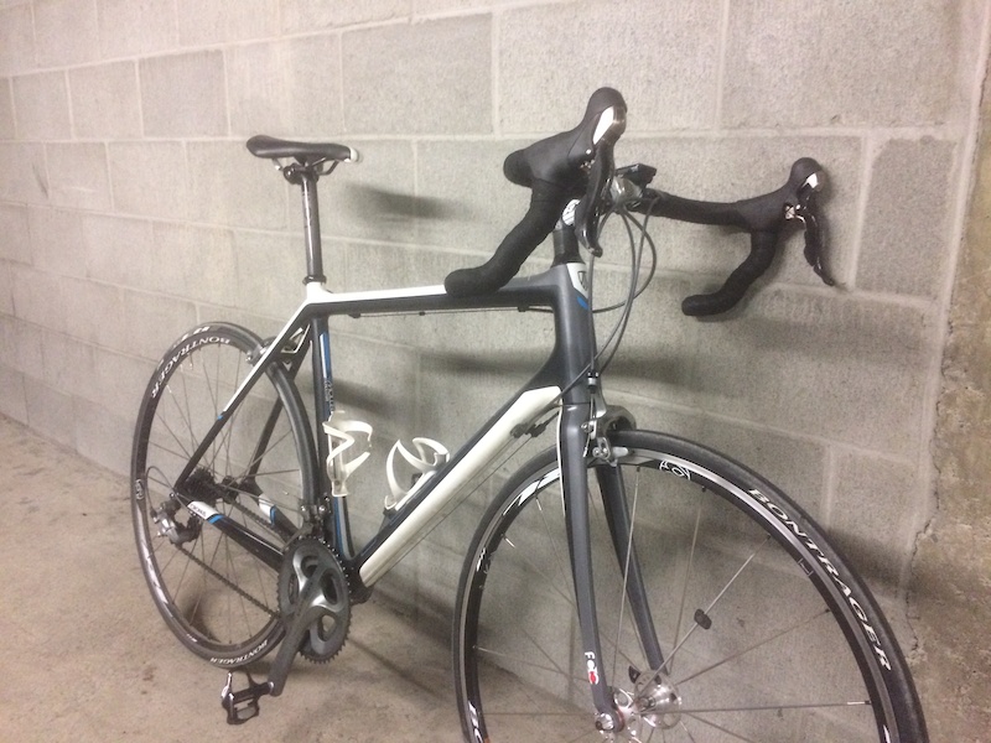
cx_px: 496
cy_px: 372
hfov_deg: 61.7
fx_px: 830
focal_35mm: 29
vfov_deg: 48.2
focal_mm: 4.15
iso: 320
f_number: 2.2
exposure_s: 1/15
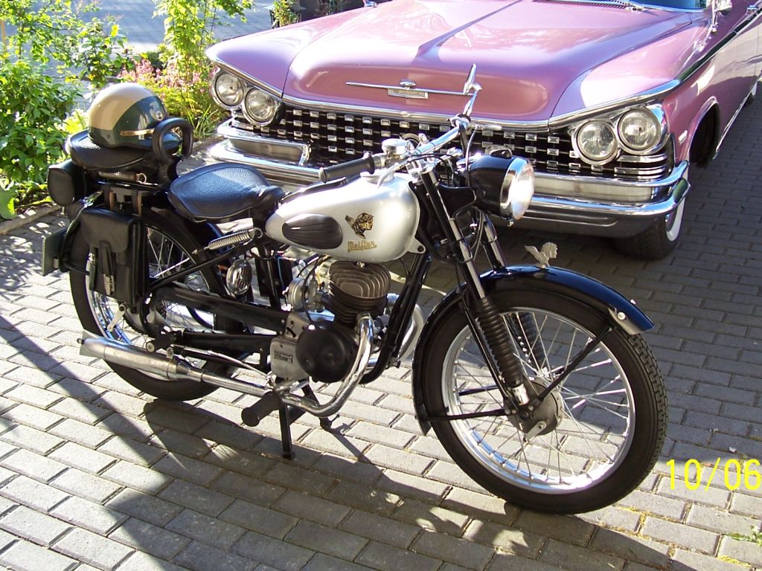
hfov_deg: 54.0
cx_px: 381
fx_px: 748
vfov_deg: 41.8
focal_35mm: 34
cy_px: 286
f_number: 2.7
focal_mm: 5.6
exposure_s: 1/180
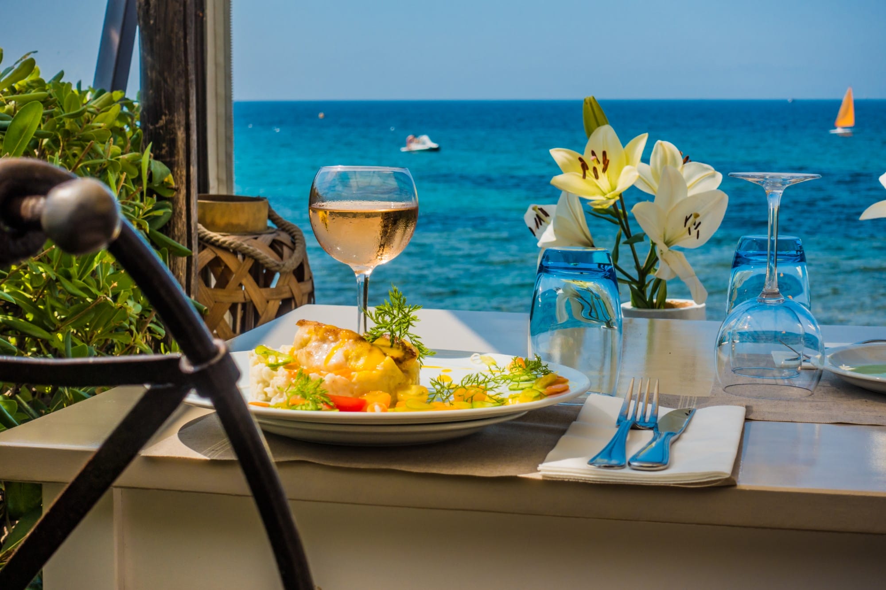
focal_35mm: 70
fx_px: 1723
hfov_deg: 28.8
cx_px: 443
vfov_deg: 19.5
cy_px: 295
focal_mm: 25.7
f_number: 5.6
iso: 125
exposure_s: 1/640
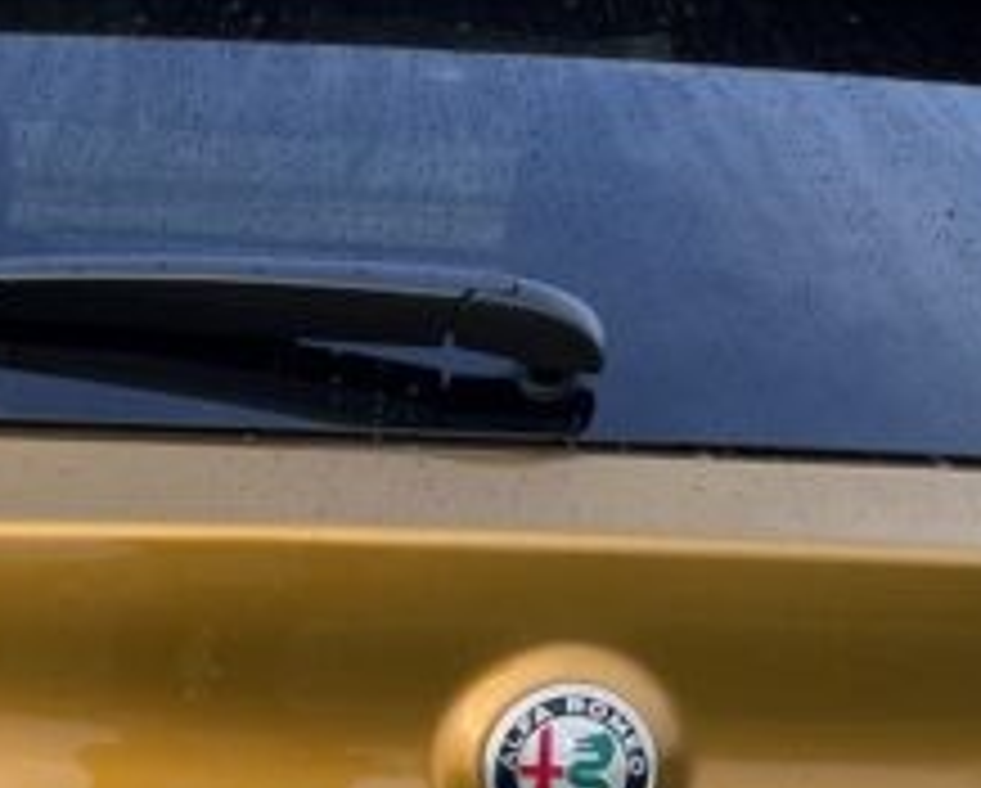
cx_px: 382
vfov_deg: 15.7
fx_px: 2704
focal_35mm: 93
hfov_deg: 20.5
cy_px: 1049
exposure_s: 1/143
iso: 32
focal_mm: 5.7
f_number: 1.5
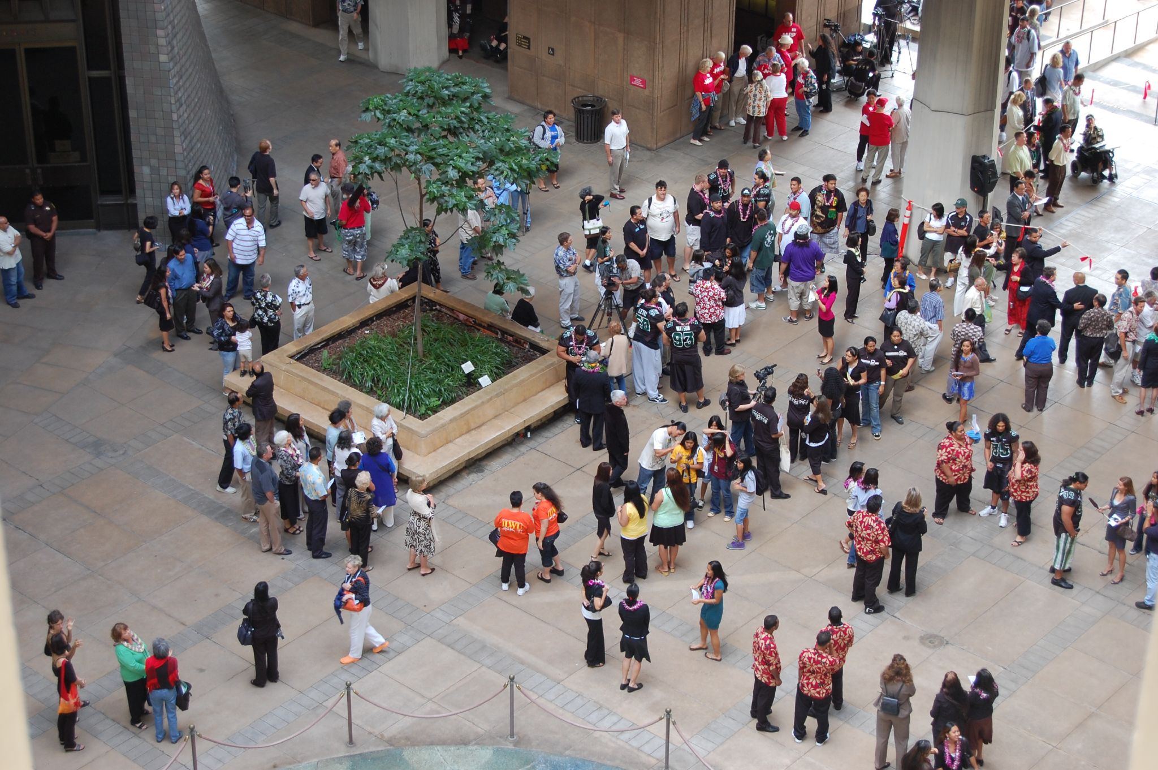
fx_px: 2314
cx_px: 579
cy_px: 385
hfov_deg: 28.1
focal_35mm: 72
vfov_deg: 18.9
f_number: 5.6
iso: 400
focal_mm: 48
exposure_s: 1/60
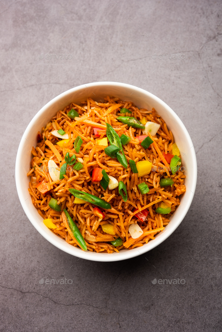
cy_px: 166
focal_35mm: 60
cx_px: 111
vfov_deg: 33.4
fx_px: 555
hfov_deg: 22.6
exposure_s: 1/125
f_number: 8
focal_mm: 60
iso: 100
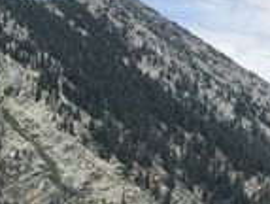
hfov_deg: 14.6
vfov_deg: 11.7
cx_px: 412
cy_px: 219
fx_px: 977
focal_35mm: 125
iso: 20
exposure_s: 1/2179
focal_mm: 3.99
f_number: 1.8
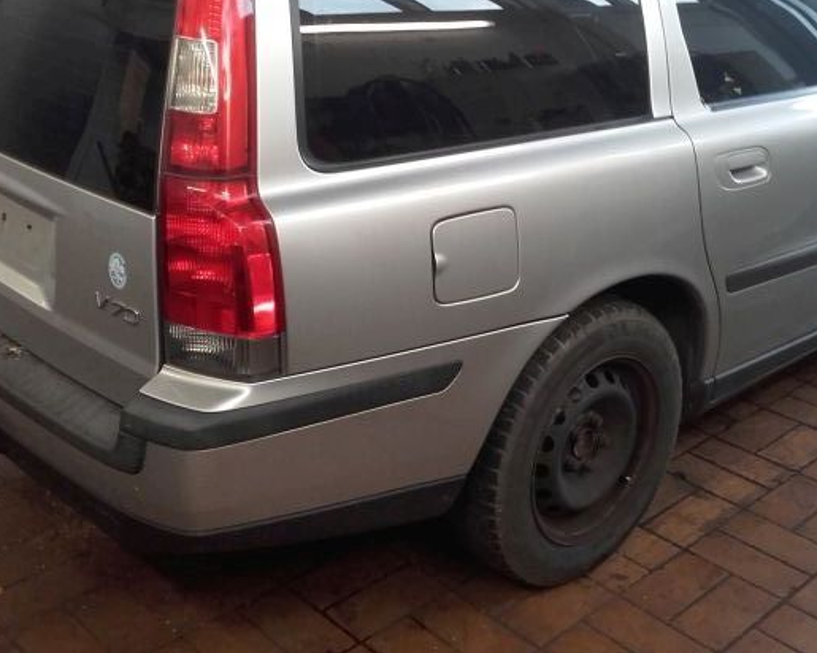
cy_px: 190
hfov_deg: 39.4
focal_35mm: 47
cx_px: 476
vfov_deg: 31.7
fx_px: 1136
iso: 90
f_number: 2.2
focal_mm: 3.31
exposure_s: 1/33
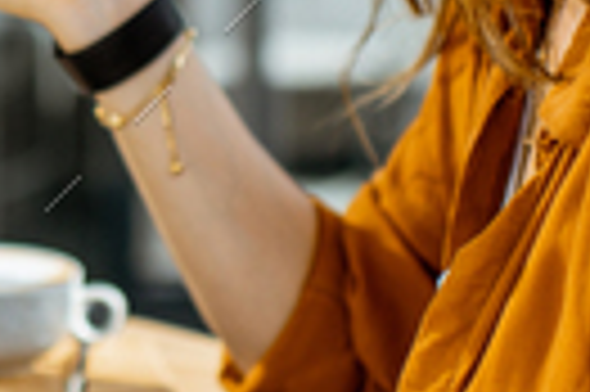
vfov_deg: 8.6
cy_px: -45
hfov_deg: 12.6
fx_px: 2586
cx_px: -185
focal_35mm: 158
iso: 200
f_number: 2
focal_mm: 35
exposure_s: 1/3200
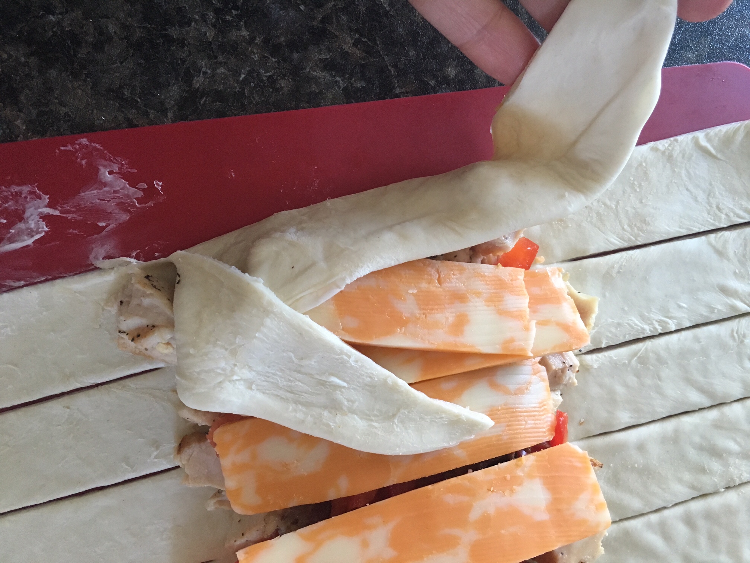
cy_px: 282
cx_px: 375
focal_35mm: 29
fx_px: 628
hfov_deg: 61.7
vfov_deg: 48.2
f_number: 2.2
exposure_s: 1/30
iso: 125
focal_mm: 4.15
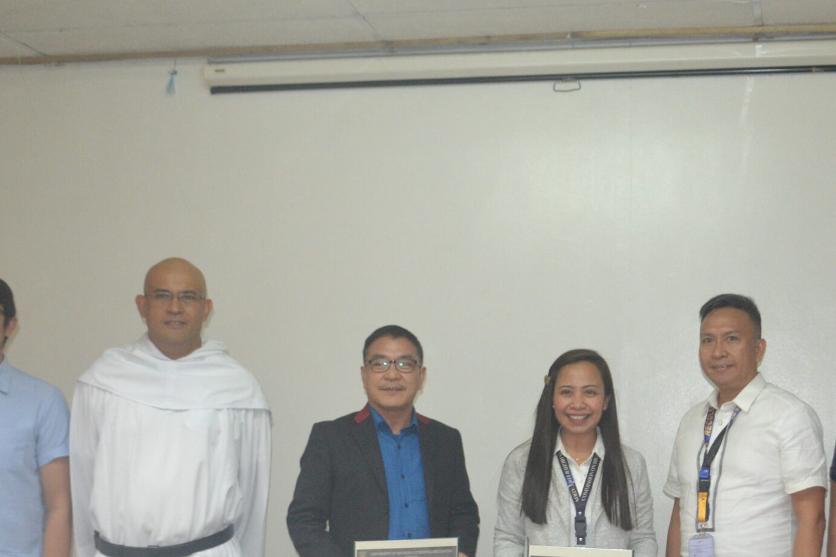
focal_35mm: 61
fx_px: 1416
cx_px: 527
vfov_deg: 21.7
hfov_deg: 32.7
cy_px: 511
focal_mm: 22
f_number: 3.8
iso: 1600
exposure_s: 1/60
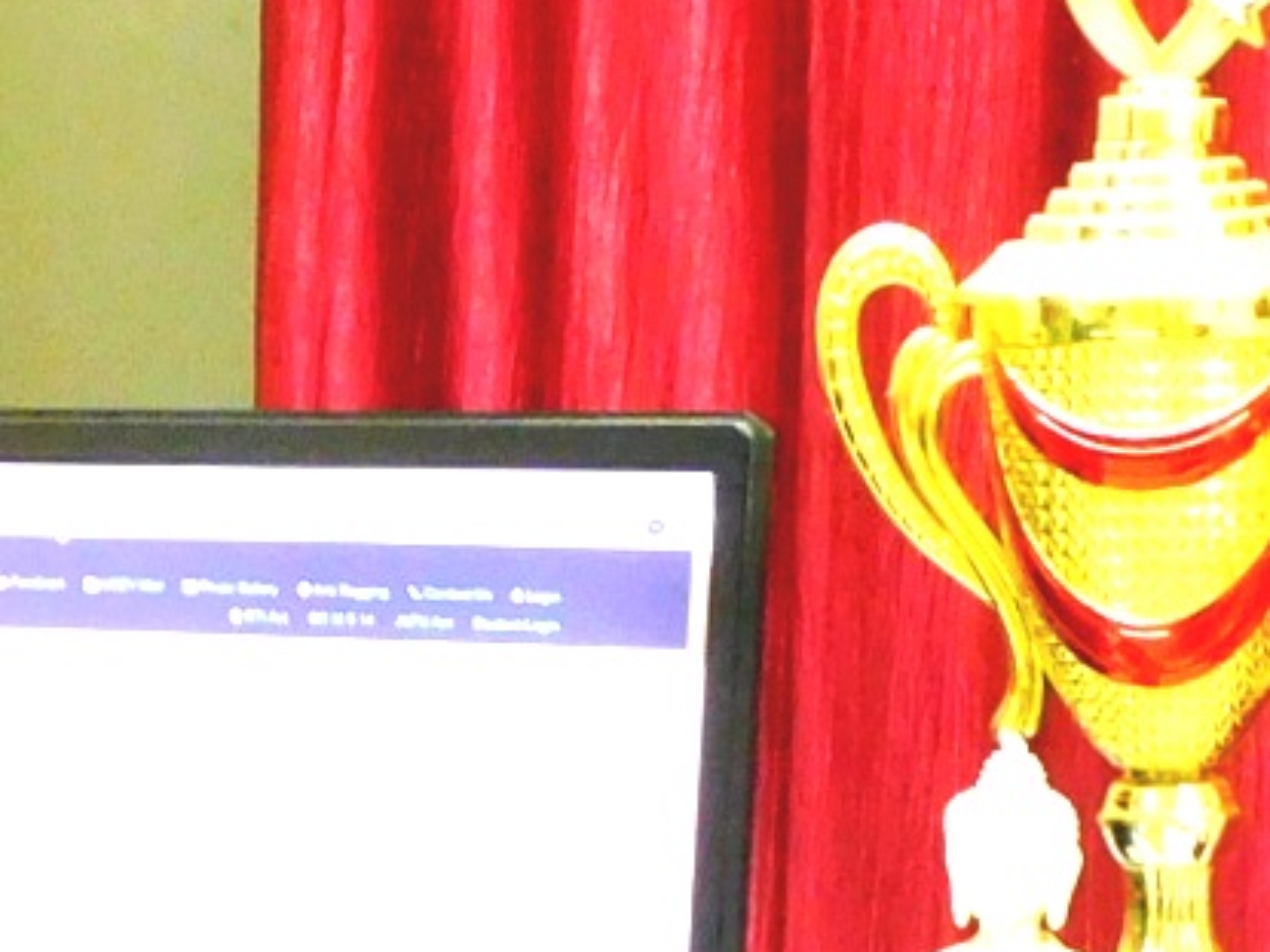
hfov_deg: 8.9
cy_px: 1218
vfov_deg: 6.7
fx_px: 8032
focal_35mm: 219
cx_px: -465
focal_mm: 7.2
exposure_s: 1/8
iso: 450
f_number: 3.8
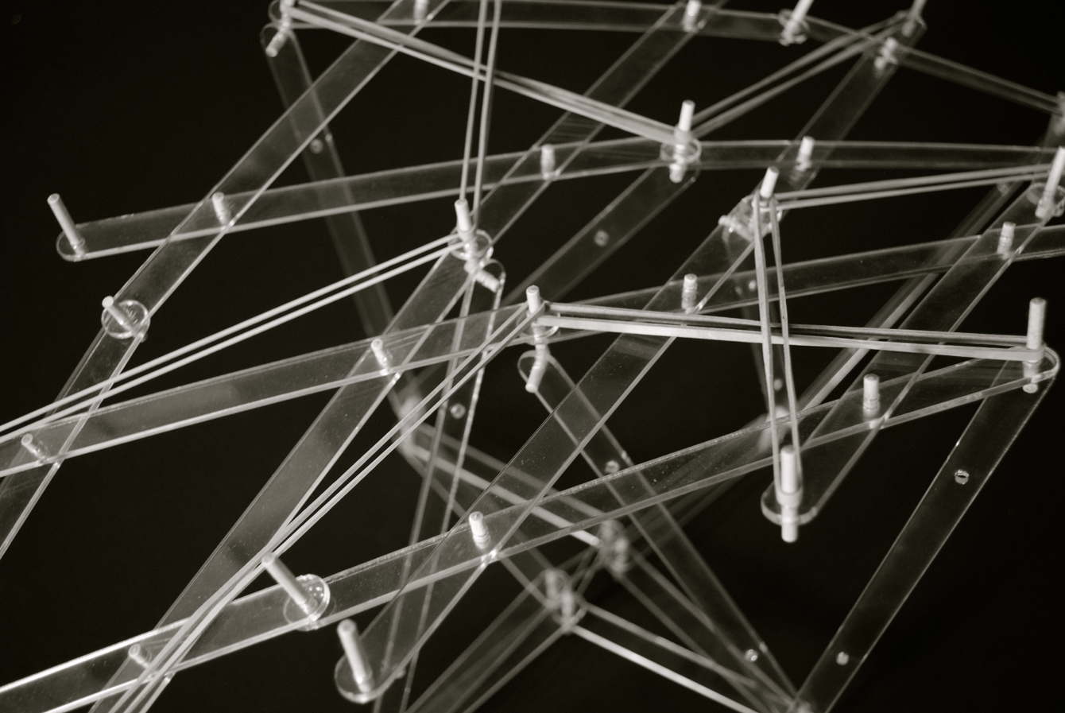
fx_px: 1244
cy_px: 356
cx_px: 532
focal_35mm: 42
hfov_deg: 46.3
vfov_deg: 32.0
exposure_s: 1/25
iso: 400
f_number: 4.5
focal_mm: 28
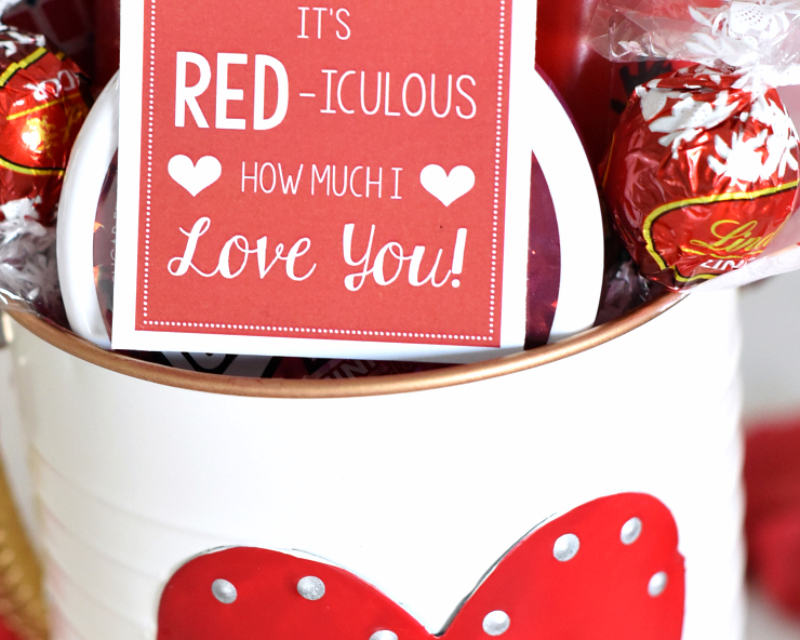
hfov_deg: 16.8
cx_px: 331
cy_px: 221
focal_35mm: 114
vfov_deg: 13.5
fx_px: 2699
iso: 2500
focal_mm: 50
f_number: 3.5
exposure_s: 1/200
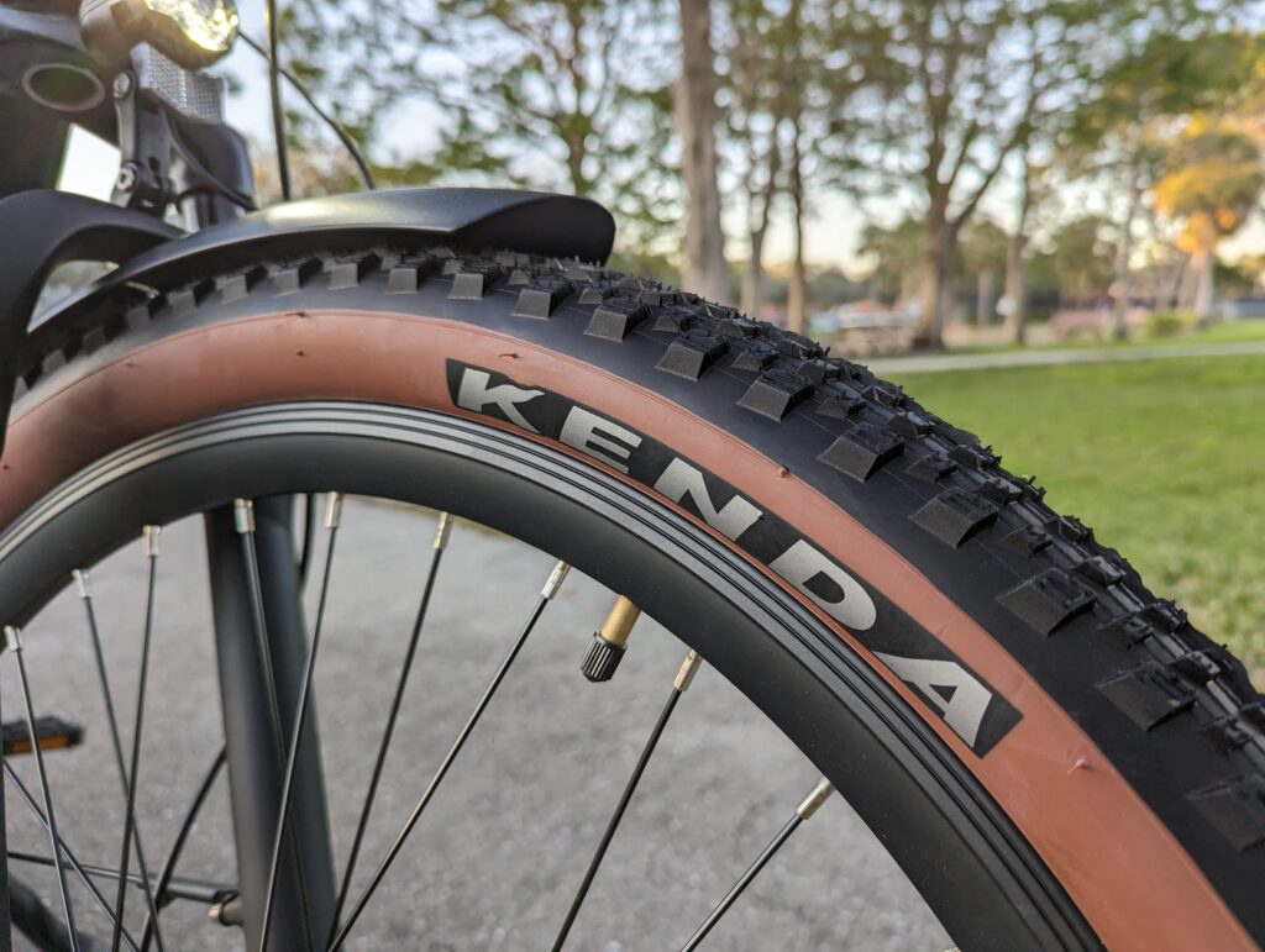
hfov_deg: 71.5
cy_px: 476
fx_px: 878
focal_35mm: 24
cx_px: 632
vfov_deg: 56.9
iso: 40
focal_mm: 6.81
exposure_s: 1/148
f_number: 1.85
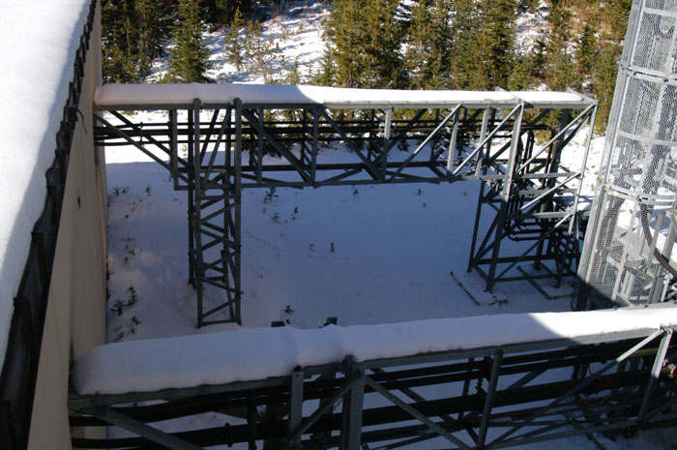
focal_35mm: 36
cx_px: 338
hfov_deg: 53.2
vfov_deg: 36.8
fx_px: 676
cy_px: 225
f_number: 11
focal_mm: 24
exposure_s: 1/500
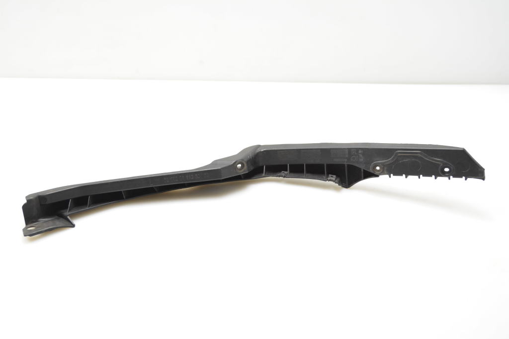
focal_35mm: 48
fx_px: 678
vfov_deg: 28.1
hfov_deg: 41.1
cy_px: 170
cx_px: 254
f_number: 5.6
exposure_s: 1/125
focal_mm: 32
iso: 2000
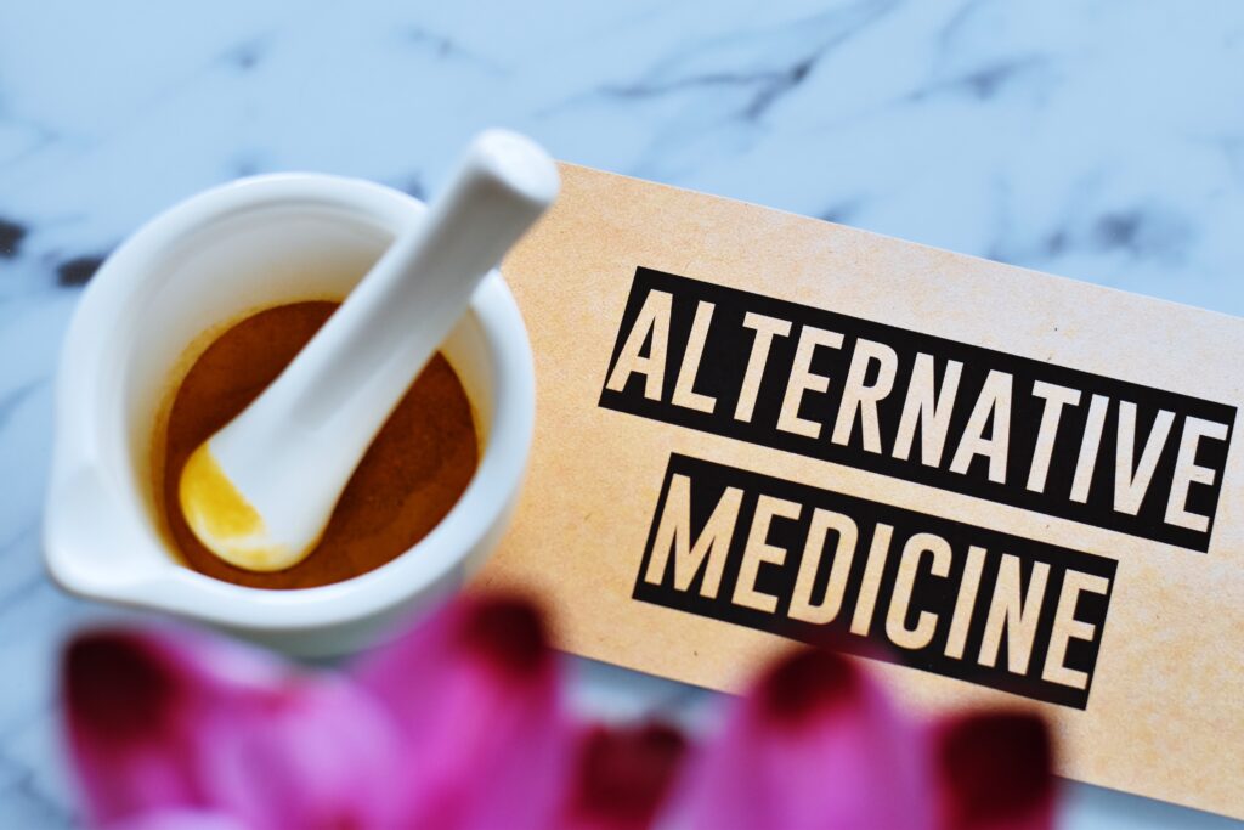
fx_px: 2592
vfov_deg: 18.2
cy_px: 415
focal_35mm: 75
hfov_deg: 27.0
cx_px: 622
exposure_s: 1/640
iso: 640
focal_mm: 50
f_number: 2.8
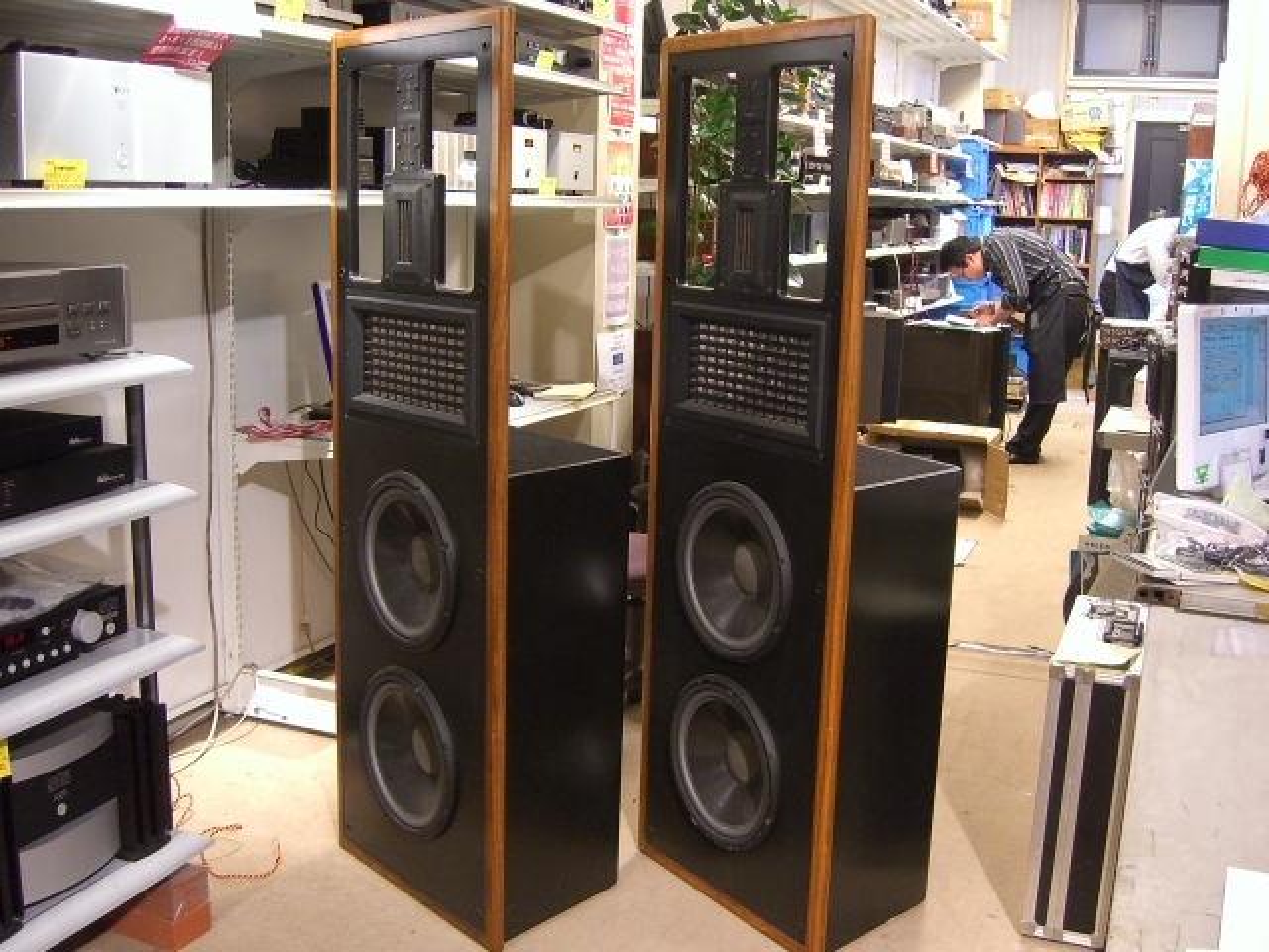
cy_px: 476
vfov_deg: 37.7
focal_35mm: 38
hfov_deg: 49.0
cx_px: 634
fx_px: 1393
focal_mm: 7.9
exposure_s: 1/15
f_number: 2.8
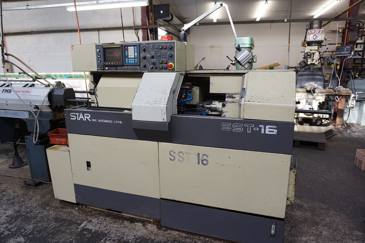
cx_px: 182
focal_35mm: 24
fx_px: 243
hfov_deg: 73.8
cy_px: 122
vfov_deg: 53.1
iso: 400
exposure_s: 1/160
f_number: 4
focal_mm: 16
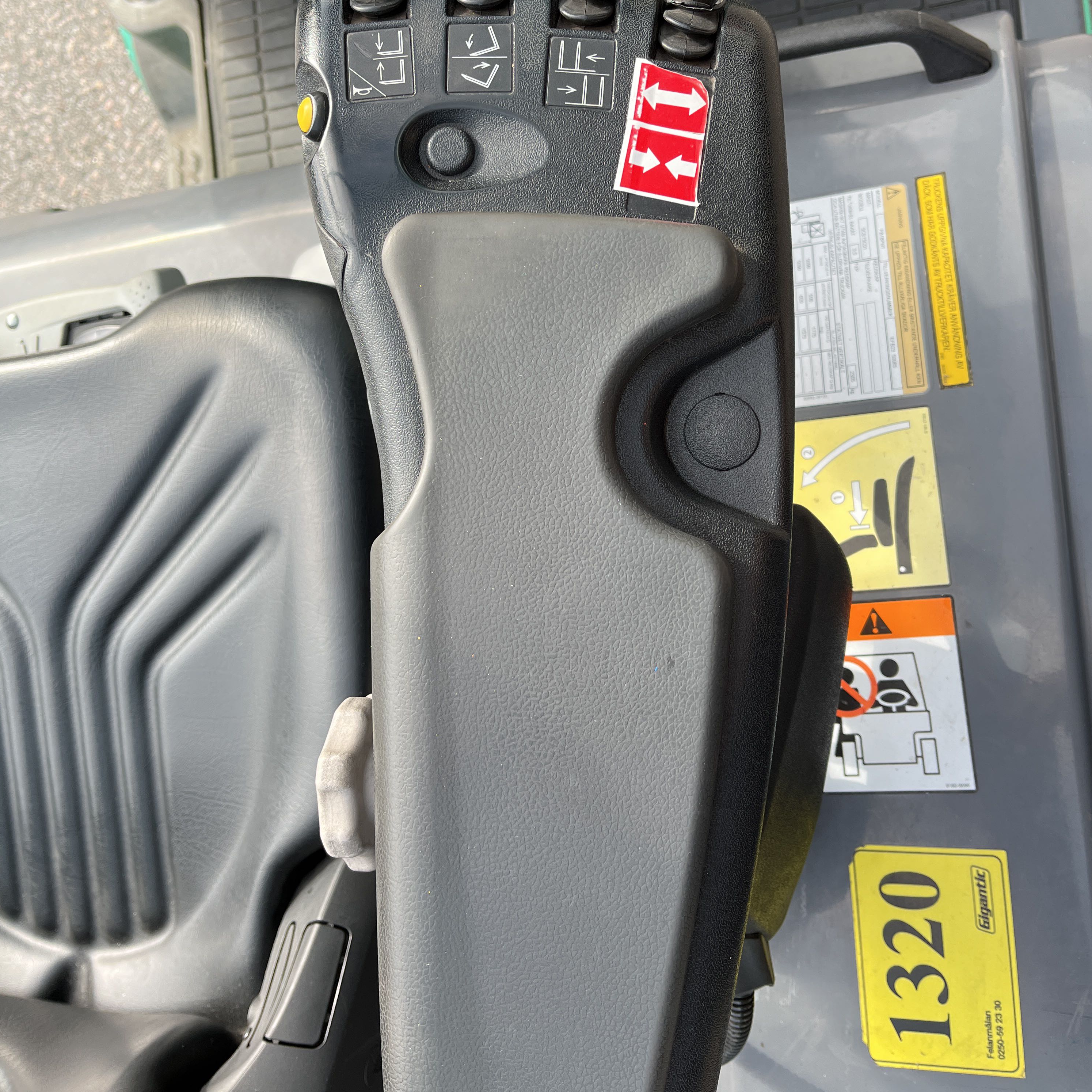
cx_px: 550
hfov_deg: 52.5
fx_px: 1106
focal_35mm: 31
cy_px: 423
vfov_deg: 52.1
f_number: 1.6
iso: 50
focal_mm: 5.1
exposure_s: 1/649
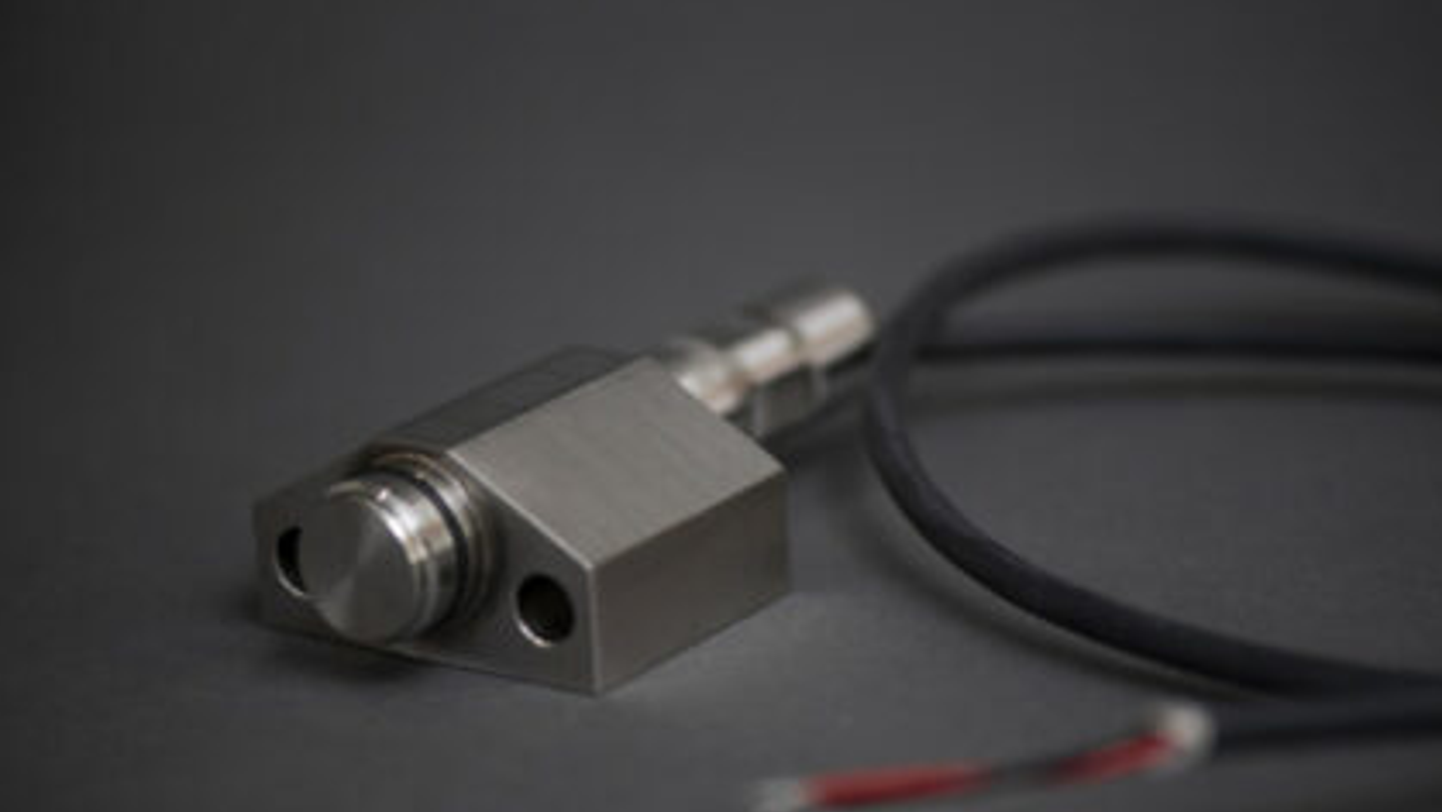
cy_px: 454
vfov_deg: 9.6
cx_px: 771
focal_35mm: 126
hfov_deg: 17.0
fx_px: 4819
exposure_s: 1/60
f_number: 3
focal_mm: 105
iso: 64
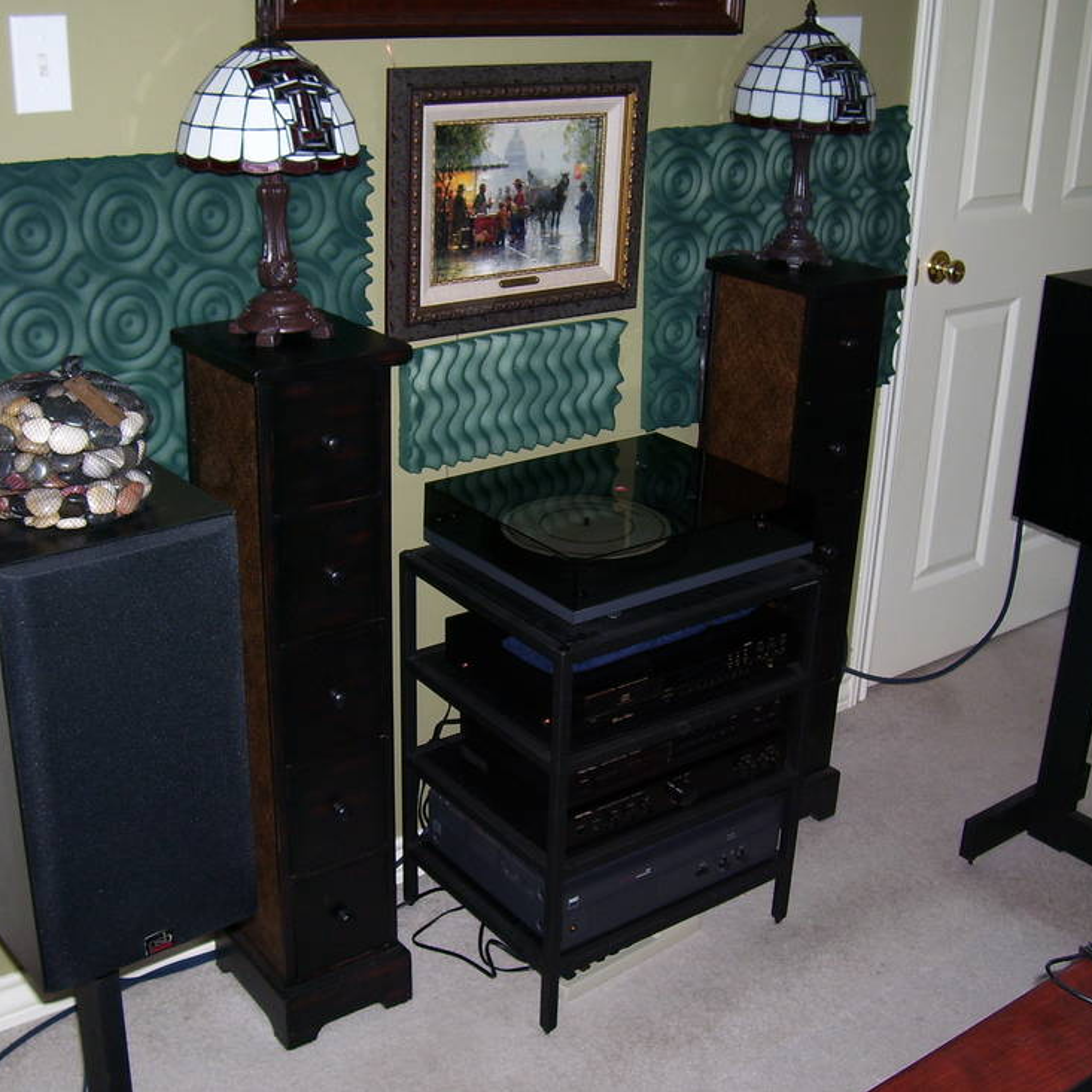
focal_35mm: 41
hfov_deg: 40.9
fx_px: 1463
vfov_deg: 40.9
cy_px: 535
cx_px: 518
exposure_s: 1/60
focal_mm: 5.6
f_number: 2.7
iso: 80
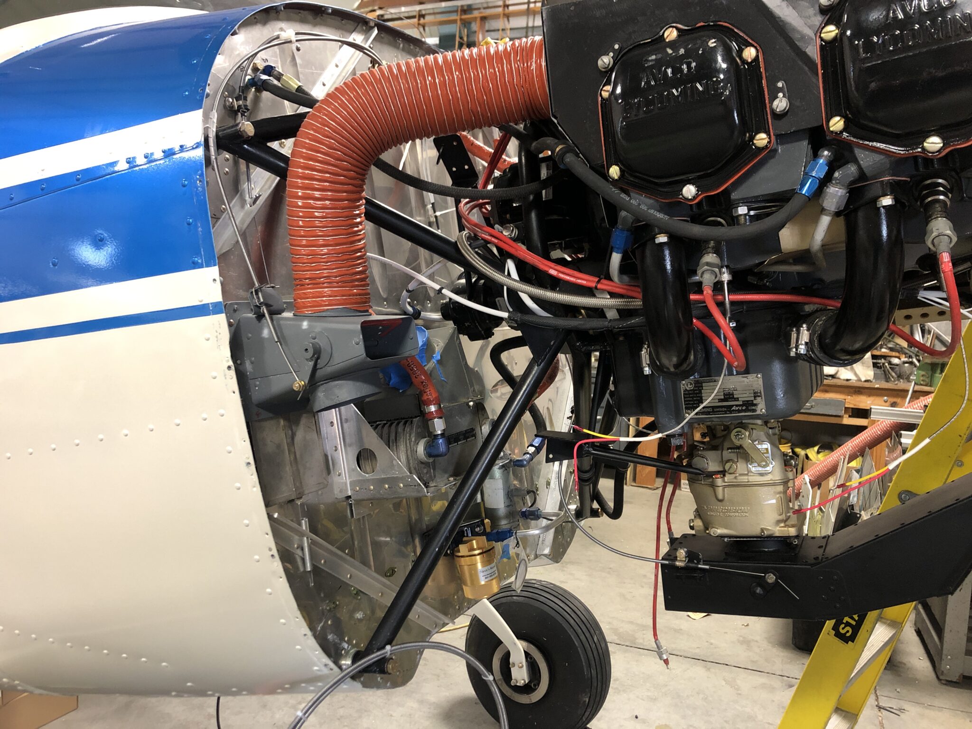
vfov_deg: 49.7
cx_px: 486
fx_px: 786
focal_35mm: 28
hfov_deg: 63.4
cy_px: 364
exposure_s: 1/15
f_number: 1.8
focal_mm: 3.99
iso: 64
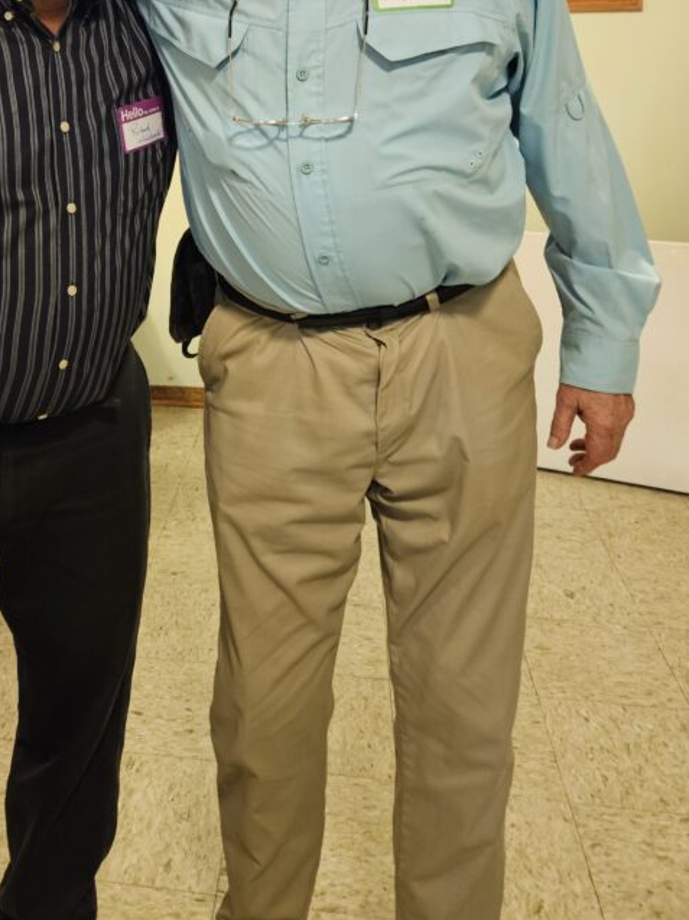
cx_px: 169
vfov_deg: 47.5
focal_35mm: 37
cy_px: 186
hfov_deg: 37.6
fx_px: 983
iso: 640
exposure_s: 1/40
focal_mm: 5.4
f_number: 1.8
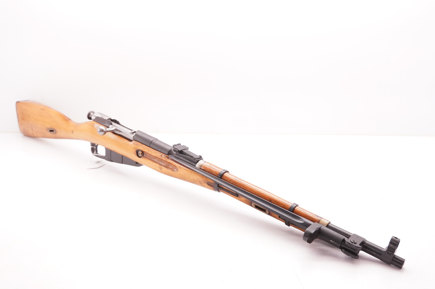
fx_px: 398
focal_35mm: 33
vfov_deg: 39.9
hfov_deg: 57.3
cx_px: 218
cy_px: 144
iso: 800
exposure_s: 1/125
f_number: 5.6
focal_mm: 22
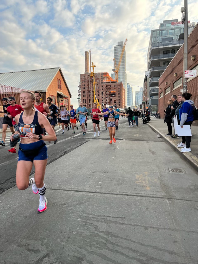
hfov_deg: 53.1
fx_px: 198
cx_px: 99
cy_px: 132
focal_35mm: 26
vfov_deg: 67.3
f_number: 1.6
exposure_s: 1/718
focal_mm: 5.1
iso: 50
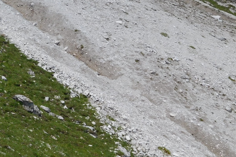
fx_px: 492
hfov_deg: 26.0
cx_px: 18
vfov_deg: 17.5
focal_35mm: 75
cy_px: -19
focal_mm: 6.2
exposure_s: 1/500
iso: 125
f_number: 3.8
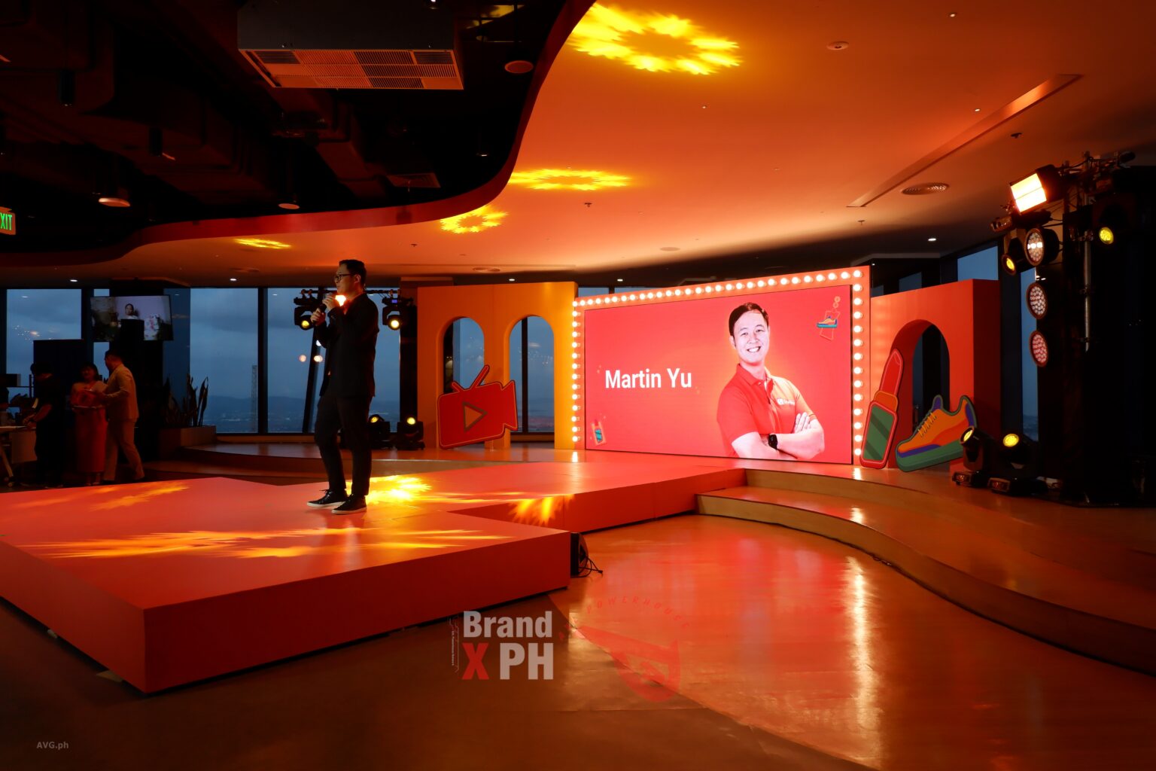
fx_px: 771
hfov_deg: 73.7
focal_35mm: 24
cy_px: 386
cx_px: 578
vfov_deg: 53.1
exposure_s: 1/220
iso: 400
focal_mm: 16
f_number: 4
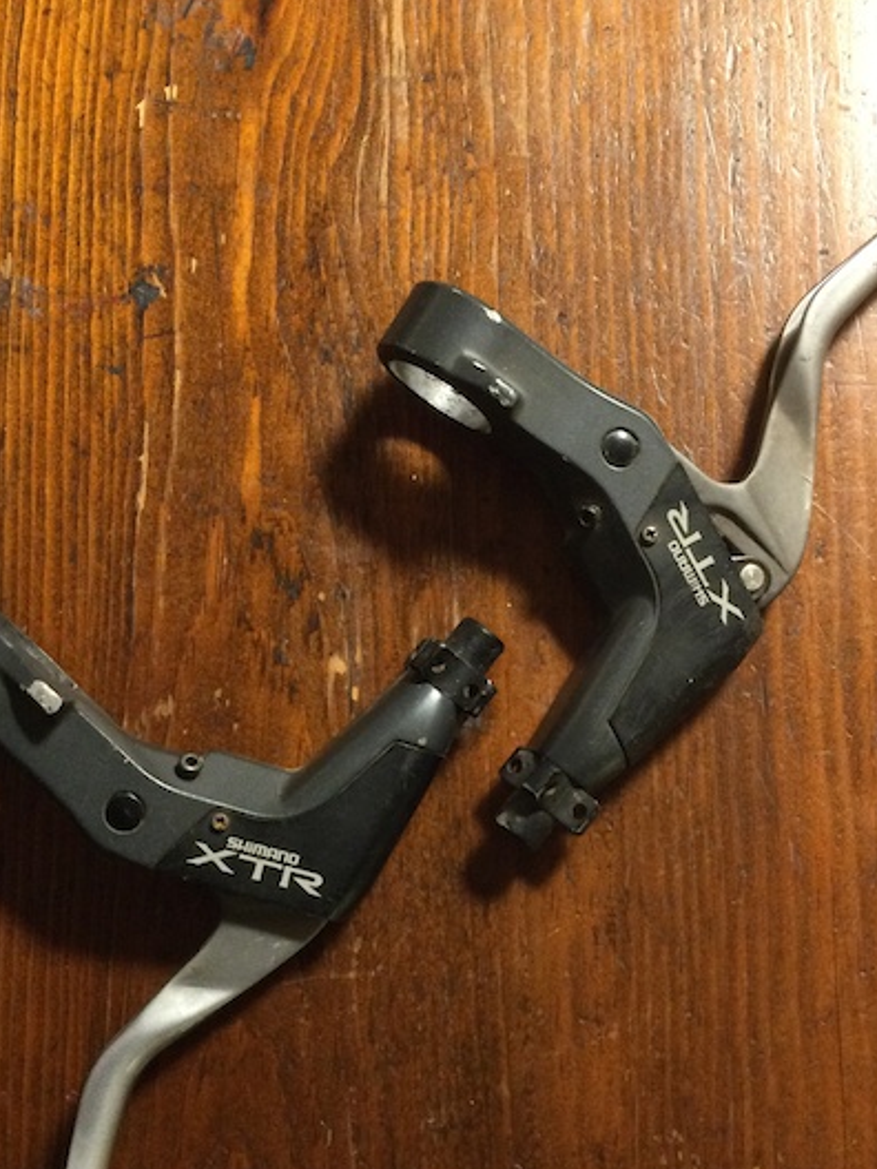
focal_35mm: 47
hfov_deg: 30.8
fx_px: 1588
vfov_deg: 40.1
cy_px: 742
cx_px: 507
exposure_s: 1/17
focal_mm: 3.3
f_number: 2.4
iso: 200
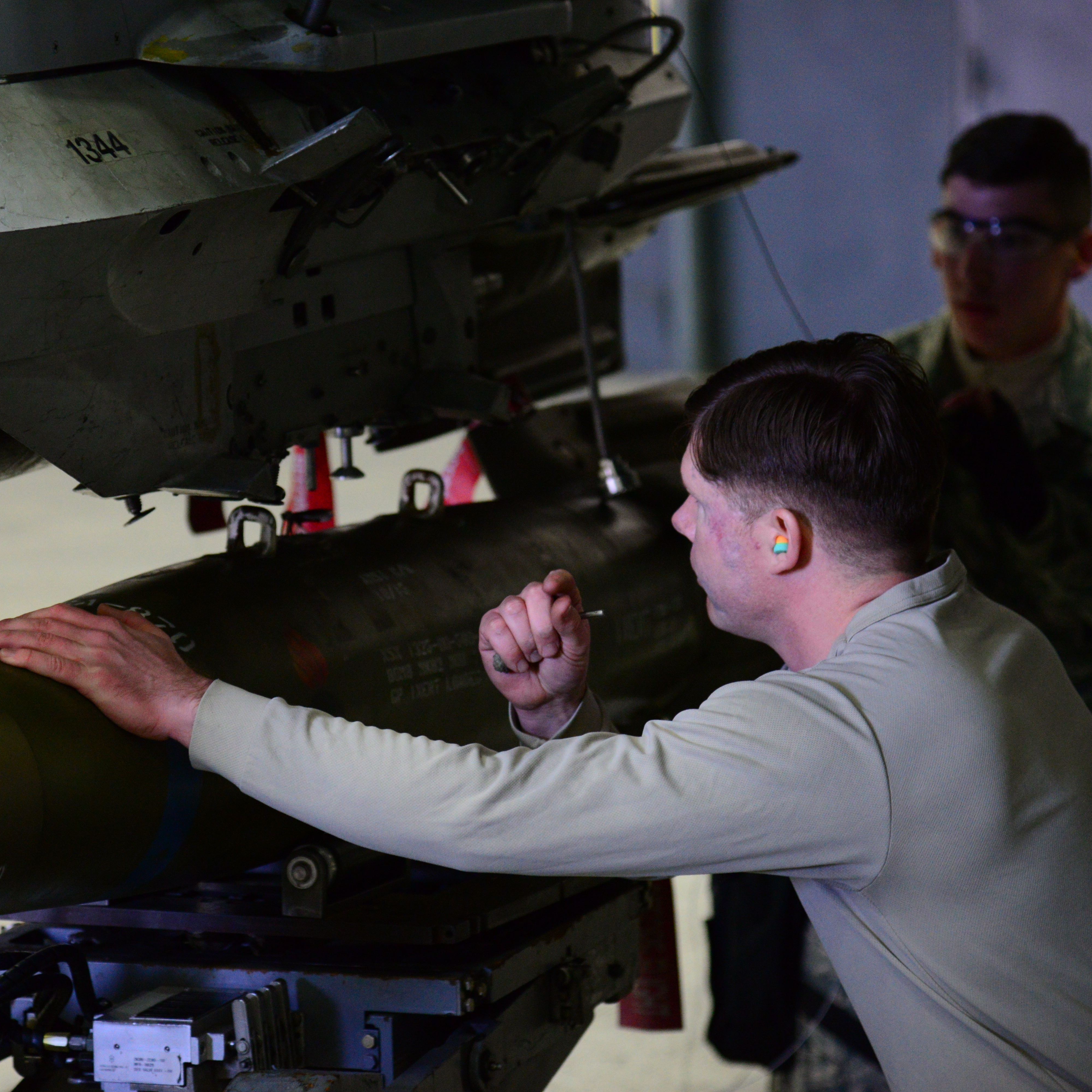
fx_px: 5461
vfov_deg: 11.4
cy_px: 546
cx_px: 419
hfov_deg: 11.4
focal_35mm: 153
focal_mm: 120
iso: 4000
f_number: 4
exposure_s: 1/160
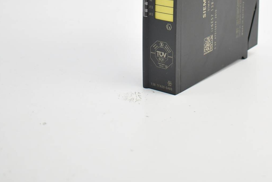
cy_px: -5
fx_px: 552
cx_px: 197
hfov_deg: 27.4
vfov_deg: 18.2
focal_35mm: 73
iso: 100
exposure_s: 1/40
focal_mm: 23
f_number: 3.8
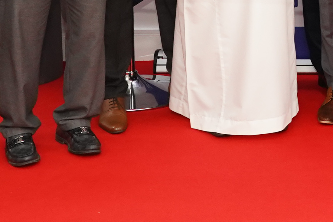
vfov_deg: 10.5
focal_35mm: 126
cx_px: 362
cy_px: -126
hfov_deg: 15.8
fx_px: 1165
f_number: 6.3
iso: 2000
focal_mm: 24
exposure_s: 1/80
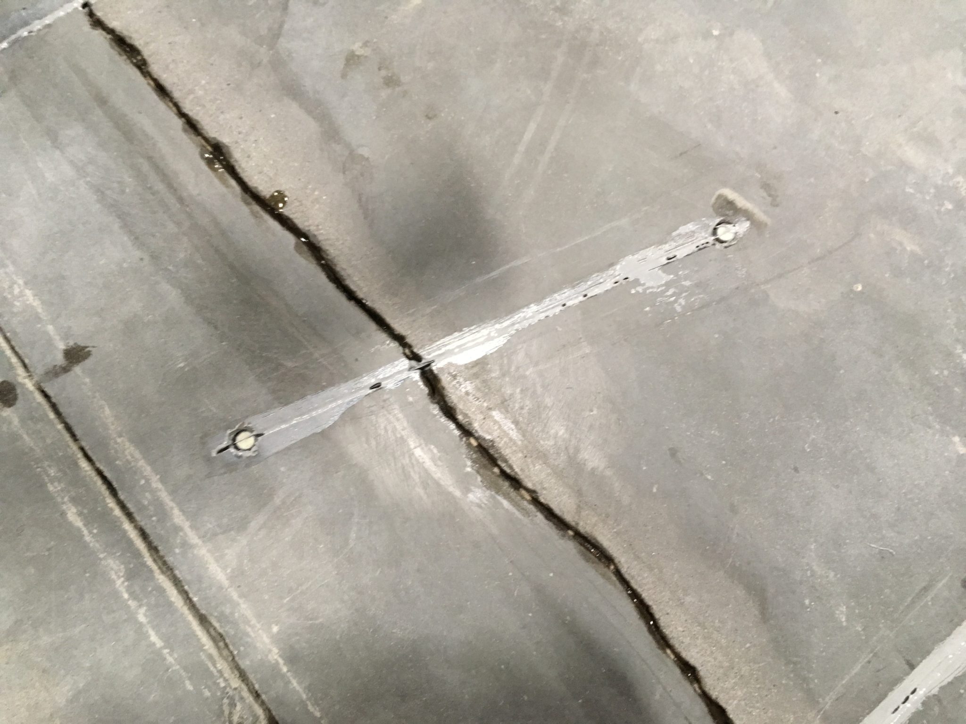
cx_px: 483
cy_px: 362
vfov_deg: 48.2
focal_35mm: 29
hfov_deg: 61.7
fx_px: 809
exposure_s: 1/30
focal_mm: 4.15
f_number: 2.2
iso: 160
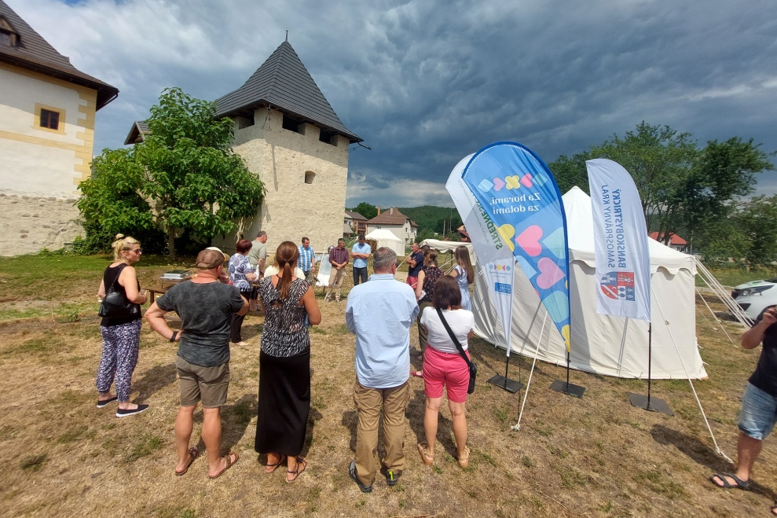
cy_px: 233
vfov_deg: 81.0
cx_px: 385
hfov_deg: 104.3
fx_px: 302
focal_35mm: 14
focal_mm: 1.74
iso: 50
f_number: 2.2
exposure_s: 1/2656
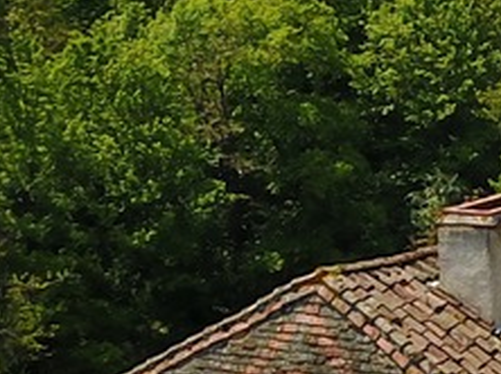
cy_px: 104
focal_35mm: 150
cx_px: 970
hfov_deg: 11.9
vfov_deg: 9.9
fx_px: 2169
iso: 100
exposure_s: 1/1252
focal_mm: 4.7
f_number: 2.2
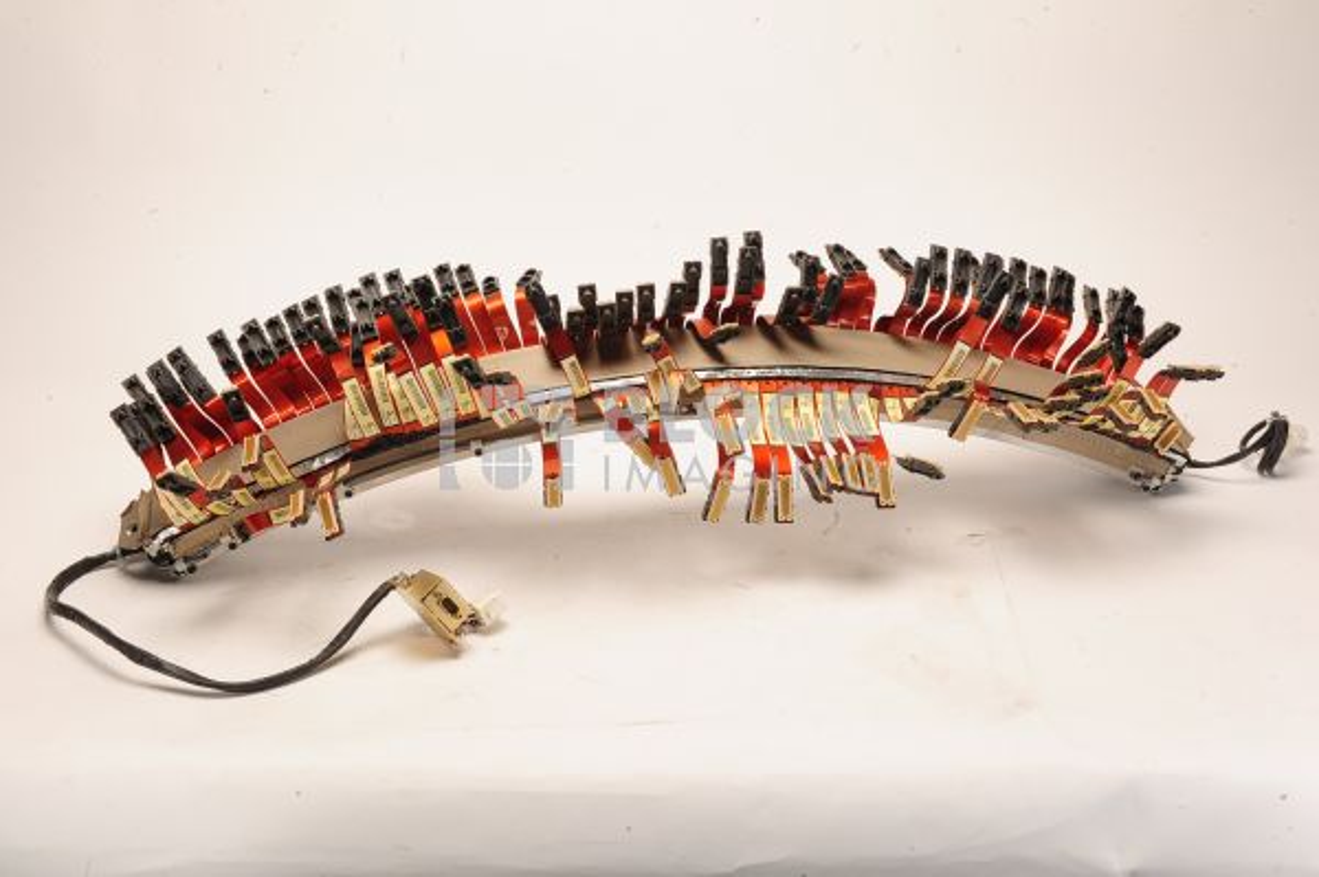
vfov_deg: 26.9
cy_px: 438
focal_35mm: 50
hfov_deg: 39.6
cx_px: 660
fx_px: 1830
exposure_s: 1/160
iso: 320
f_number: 18
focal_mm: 50
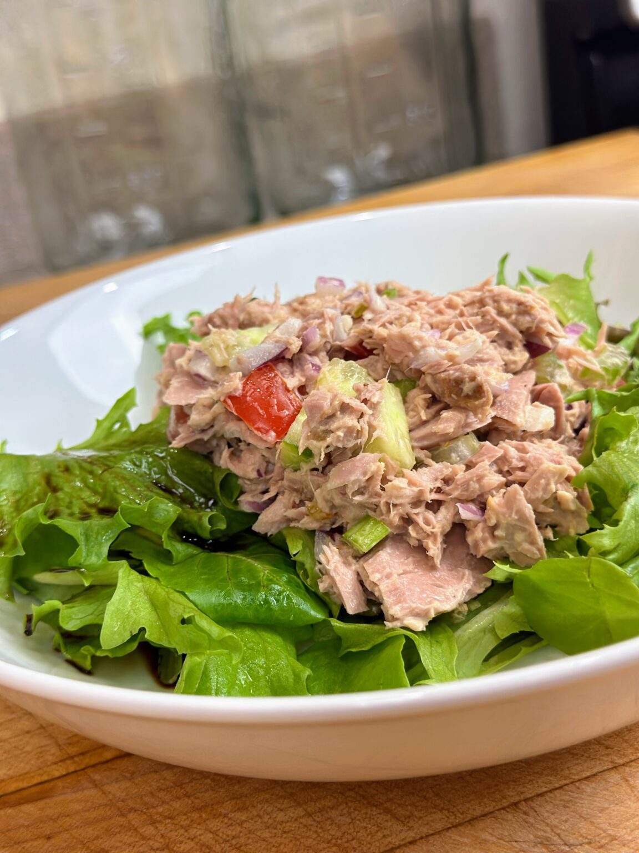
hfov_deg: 30.3
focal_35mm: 48
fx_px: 1181
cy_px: 426
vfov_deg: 39.7
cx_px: 320
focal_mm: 6.86
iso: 160
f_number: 1.78
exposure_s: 1/120
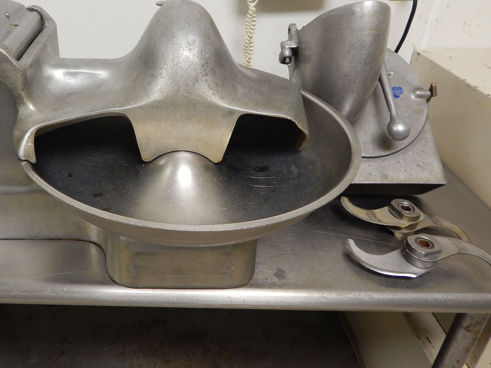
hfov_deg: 53.7
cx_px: 145
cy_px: 124
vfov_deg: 42.4
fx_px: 468
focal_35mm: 33
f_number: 3
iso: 200
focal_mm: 4
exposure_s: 1/25
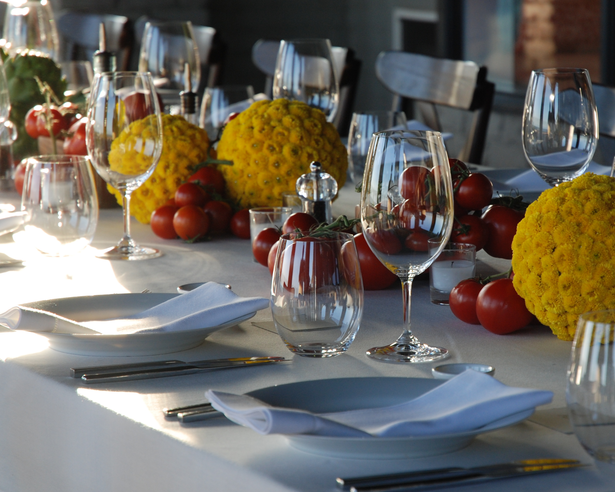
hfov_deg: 12.0
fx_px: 2912
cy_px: 233
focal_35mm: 160
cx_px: 433
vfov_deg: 9.7
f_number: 4.5
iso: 250
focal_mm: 70
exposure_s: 1/125
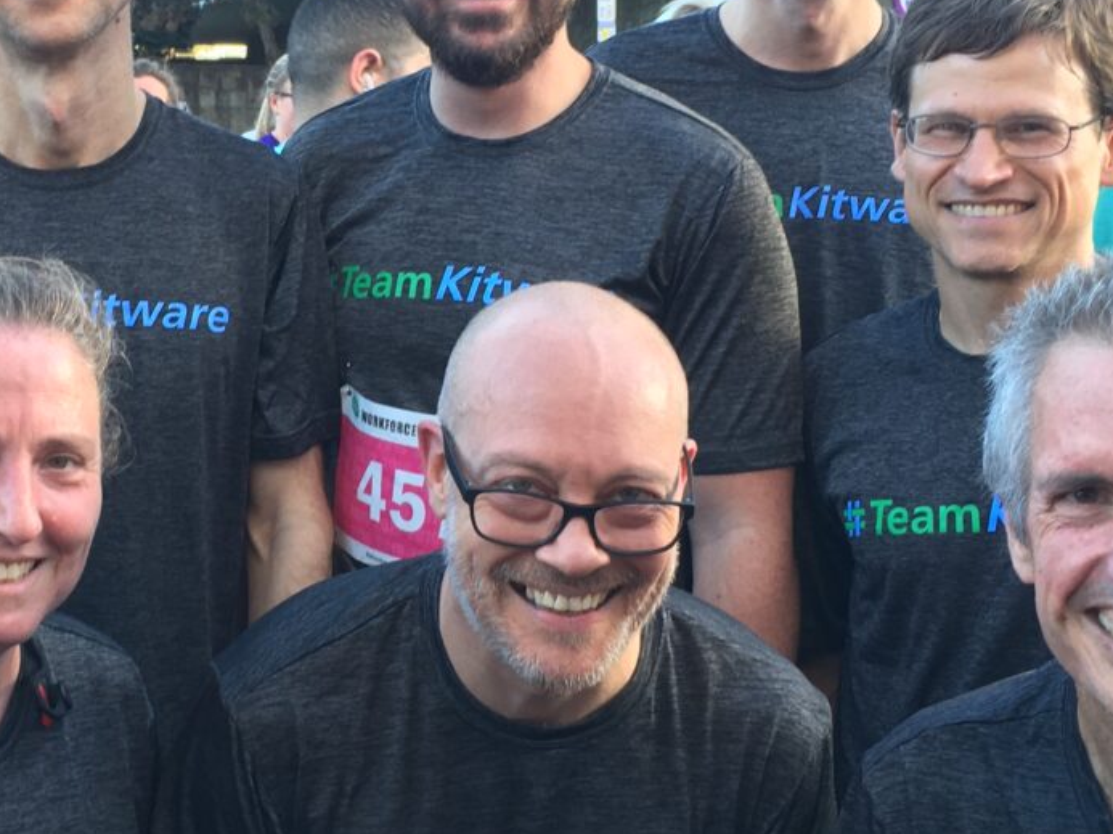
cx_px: 276
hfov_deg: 28.5
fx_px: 2153
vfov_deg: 21.9
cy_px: 326
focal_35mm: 67
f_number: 2.2
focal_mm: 4.15
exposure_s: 1/60
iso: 32
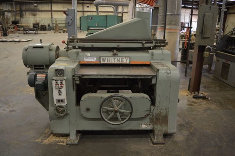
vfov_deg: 43.5
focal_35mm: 30
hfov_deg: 62.0
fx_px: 196
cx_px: 118
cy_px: 78
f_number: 3.5
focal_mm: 20
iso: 400
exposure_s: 1/25
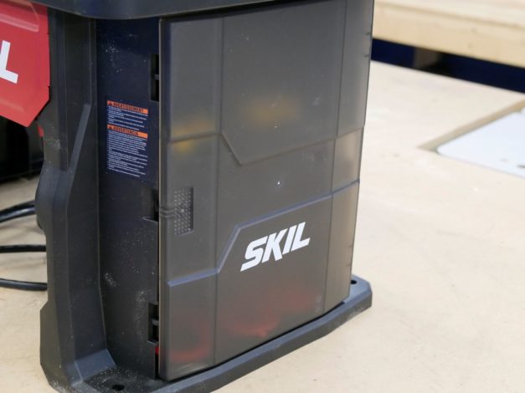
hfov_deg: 30.3
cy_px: 196
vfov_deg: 22.9
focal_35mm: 64
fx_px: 970
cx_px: 262
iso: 2500
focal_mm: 32
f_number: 4.4
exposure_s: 1/80
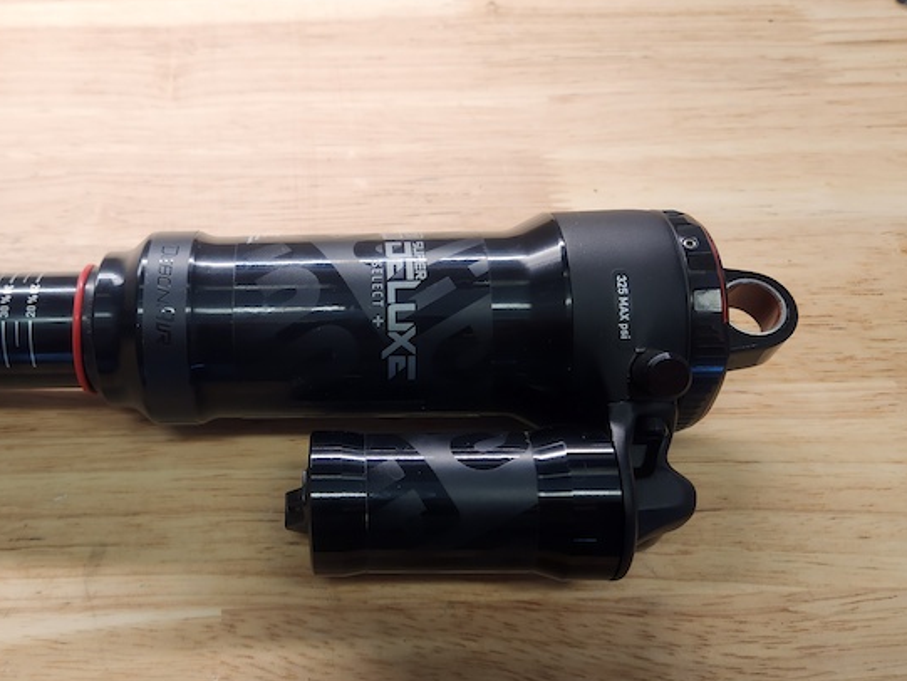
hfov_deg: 52.8
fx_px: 891
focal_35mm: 34
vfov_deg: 41.8
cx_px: 298
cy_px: 357
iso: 160
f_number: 1.8
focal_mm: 5.4
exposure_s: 1/180
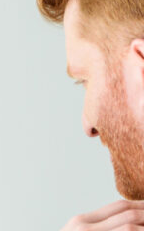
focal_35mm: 435
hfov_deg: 3.0
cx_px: 89
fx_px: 2735
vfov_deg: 4.8
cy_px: 406
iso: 250
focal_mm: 65
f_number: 4
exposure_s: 1/250
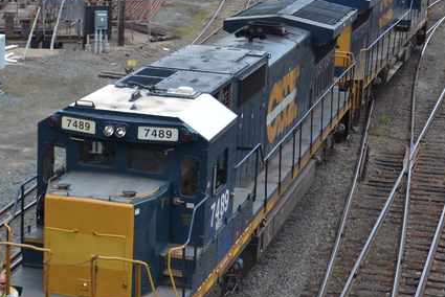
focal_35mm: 96
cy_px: 172
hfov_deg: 21.2
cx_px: 219
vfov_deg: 14.3
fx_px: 1187
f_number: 6.3
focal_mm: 32
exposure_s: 1/160
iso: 100
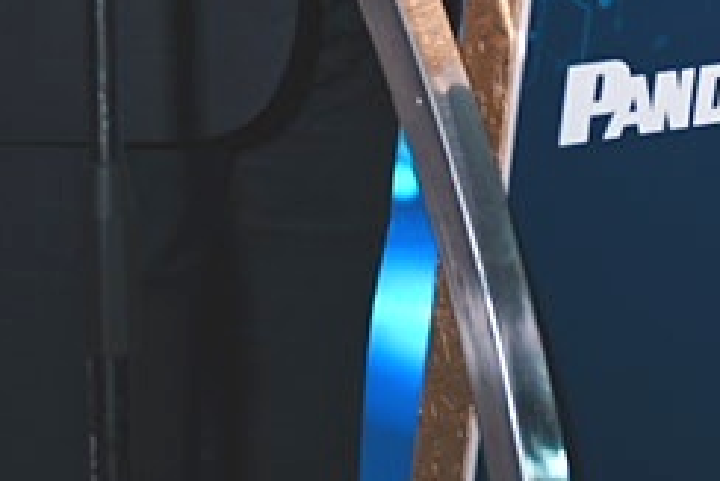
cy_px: -968
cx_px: 1145
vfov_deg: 4.0
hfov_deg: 6.1
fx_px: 6624
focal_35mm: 331
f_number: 1.4
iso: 125
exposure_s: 1/80
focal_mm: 50
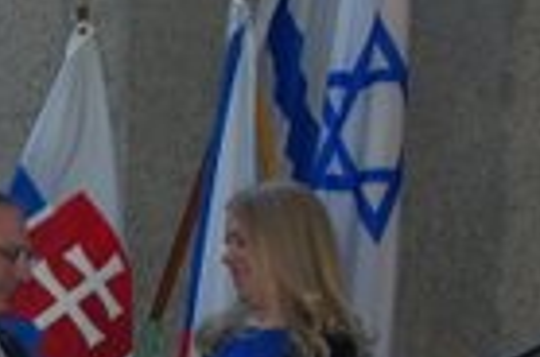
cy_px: 452
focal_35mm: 285
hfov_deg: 7.1
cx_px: -357
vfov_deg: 4.8
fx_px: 4261
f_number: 5.6
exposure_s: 1/60
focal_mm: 55
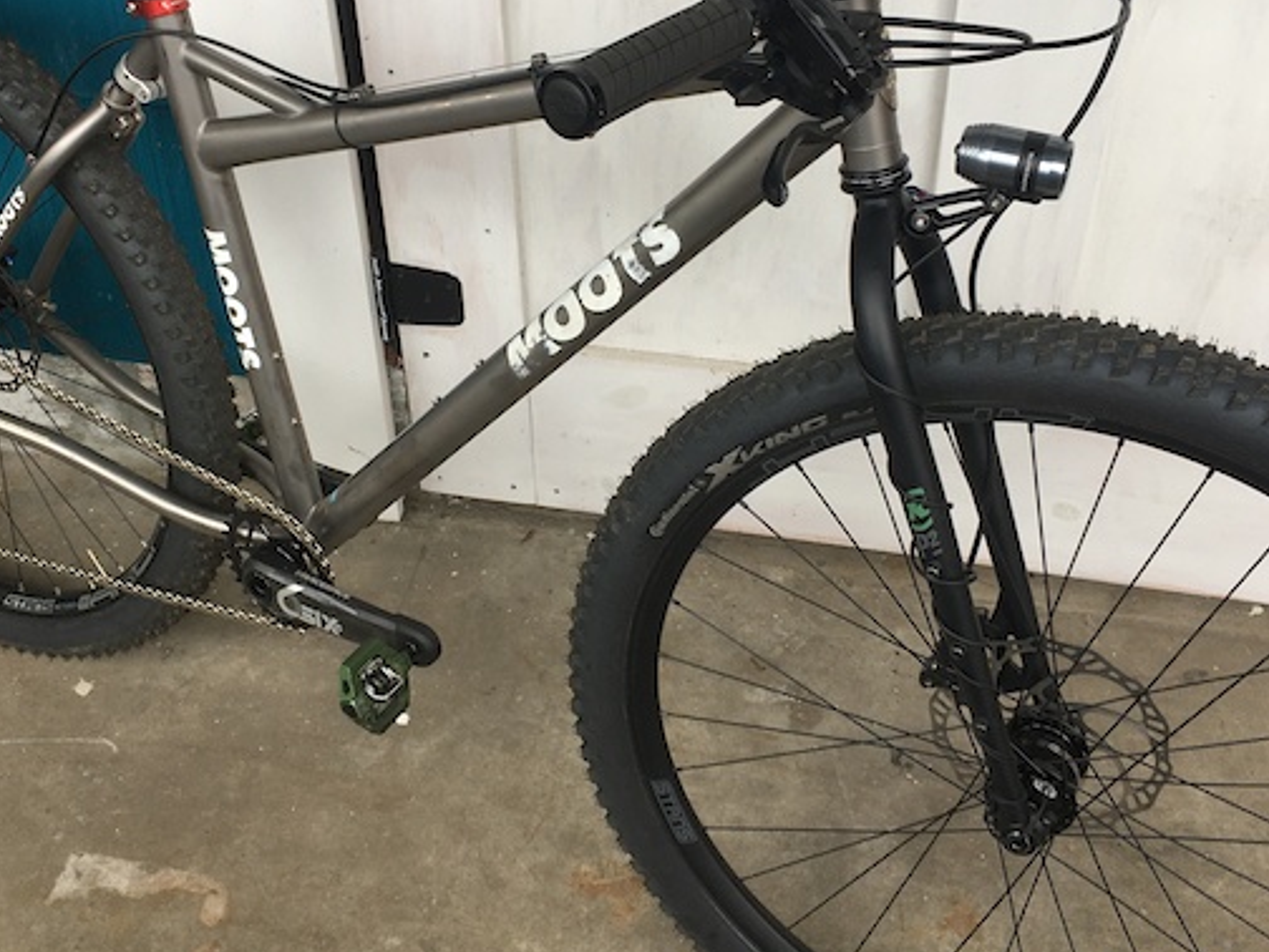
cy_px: 373
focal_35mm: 46
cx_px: 584
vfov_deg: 31.4
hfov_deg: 41.2
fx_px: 1686
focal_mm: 4.15
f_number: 2.2
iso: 25
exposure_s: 1/60
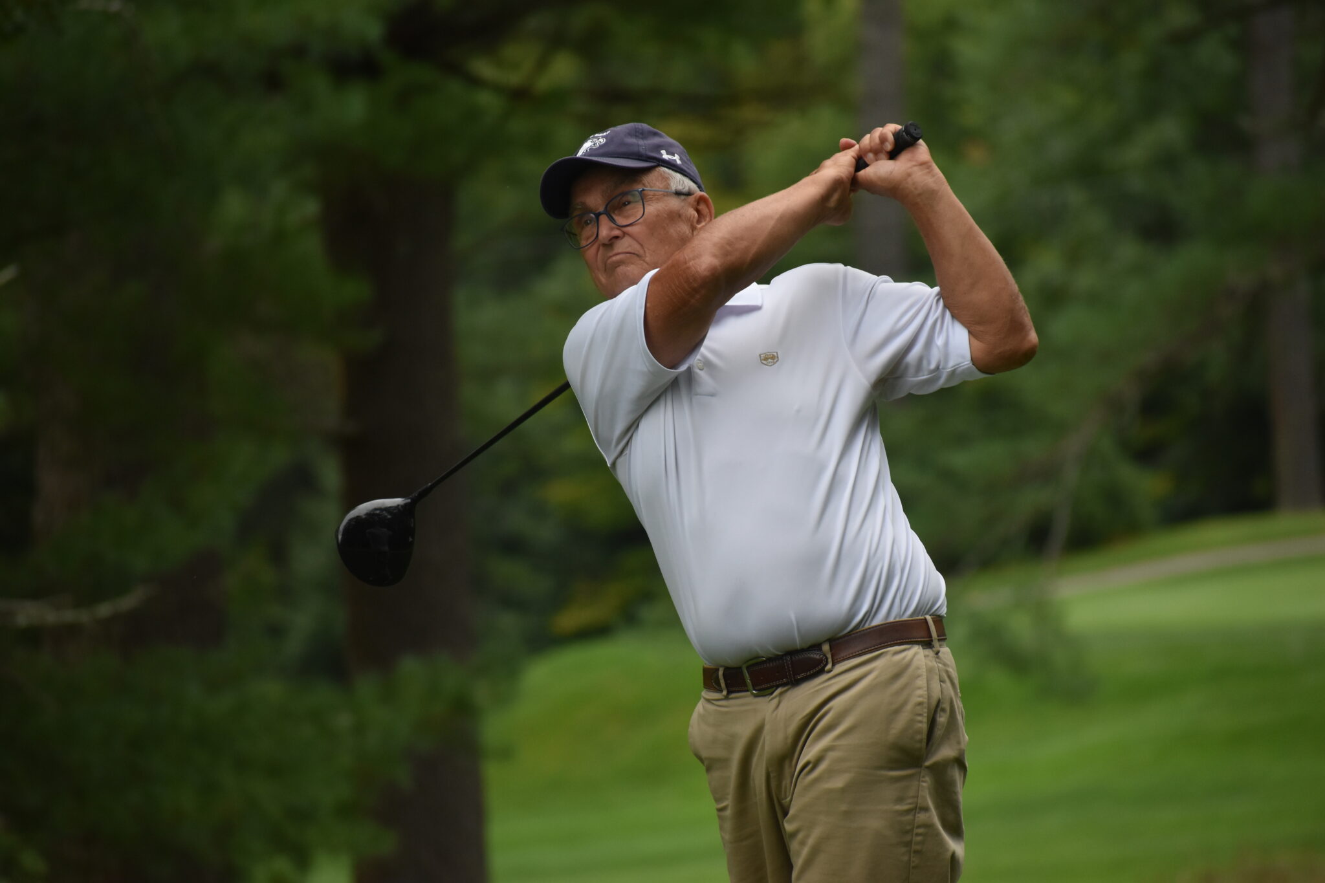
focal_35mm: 285
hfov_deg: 7.2
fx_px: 10488
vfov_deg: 4.8
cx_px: 662
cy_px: 442
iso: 800
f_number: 5.3
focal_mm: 190
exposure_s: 1/640
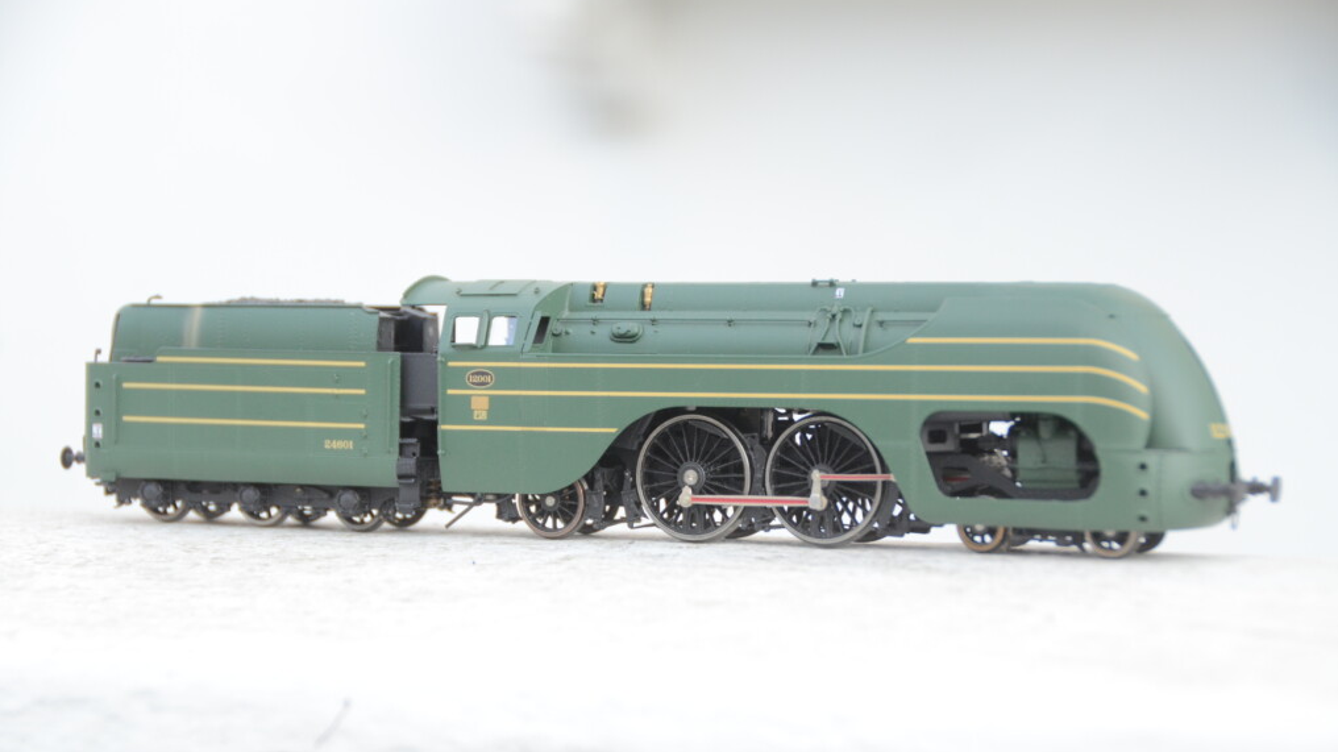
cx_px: 673
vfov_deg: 10.2
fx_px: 4204
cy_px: 410
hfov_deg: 18.1
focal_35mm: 119
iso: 800
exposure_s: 1/200
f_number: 5
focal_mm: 75
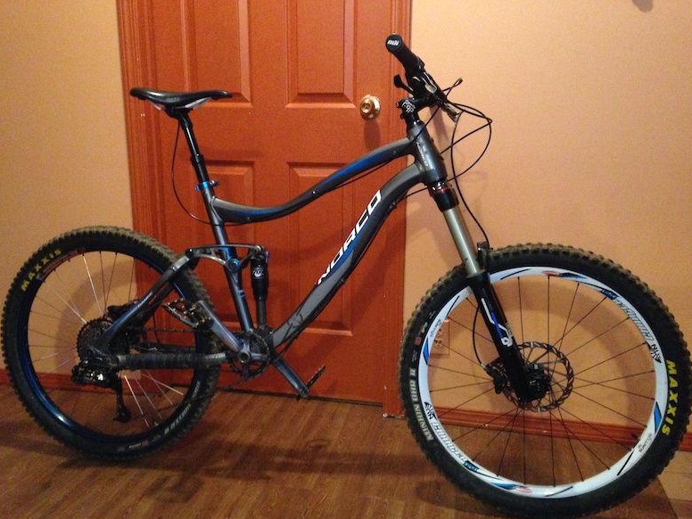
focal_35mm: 34
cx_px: 341
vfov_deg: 41.8
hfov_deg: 54.0
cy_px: 263
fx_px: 680
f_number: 2.4
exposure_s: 1/15
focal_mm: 4.12
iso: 800
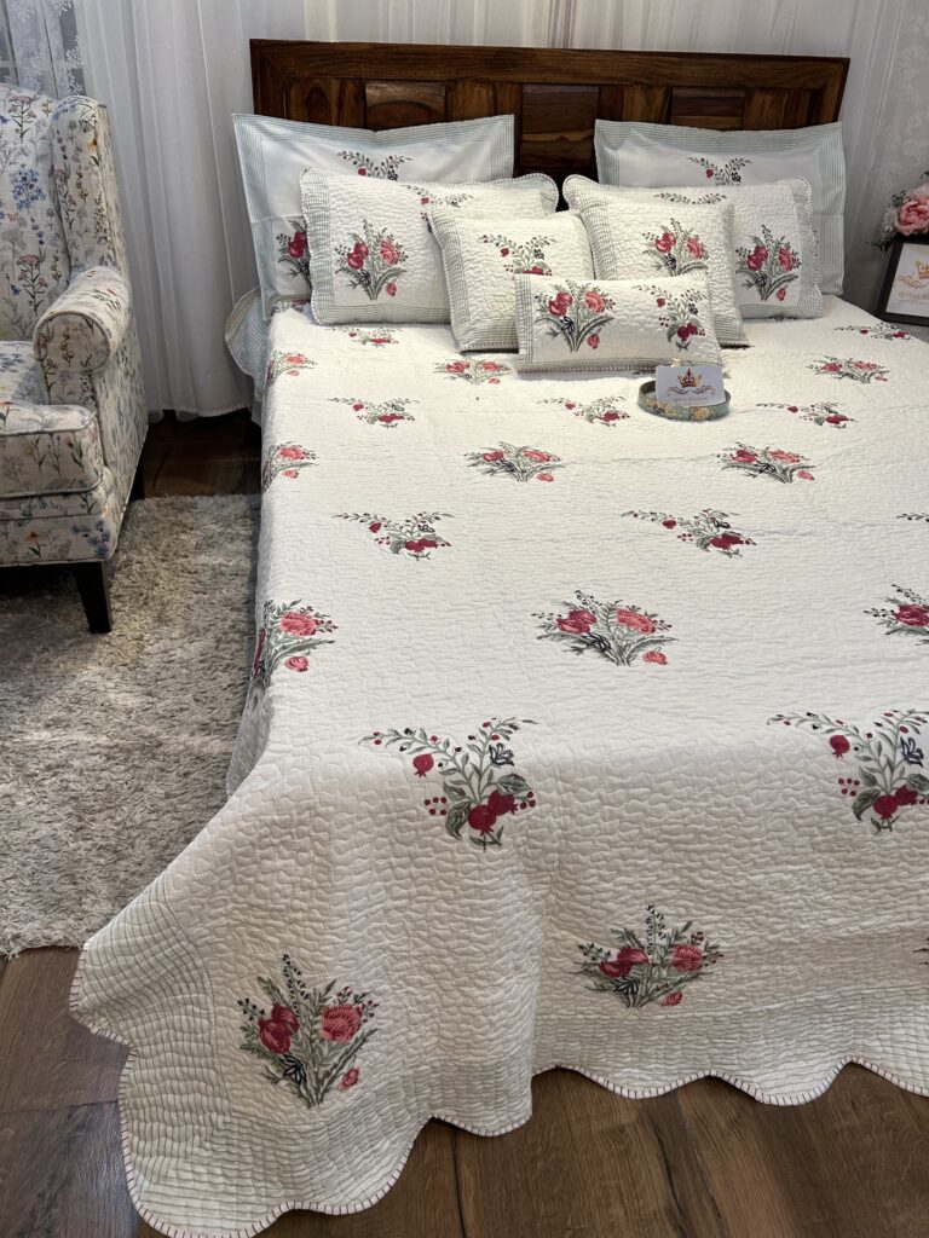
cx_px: 464
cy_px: 619
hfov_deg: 53.1
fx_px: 930
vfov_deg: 67.3
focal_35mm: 26
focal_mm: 5.7
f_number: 1.5
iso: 64
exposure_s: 1/100
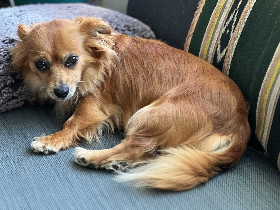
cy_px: 105
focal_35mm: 77
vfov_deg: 19.1
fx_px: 623
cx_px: 140
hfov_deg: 25.3
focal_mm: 9
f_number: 2.8
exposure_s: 1/30
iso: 400
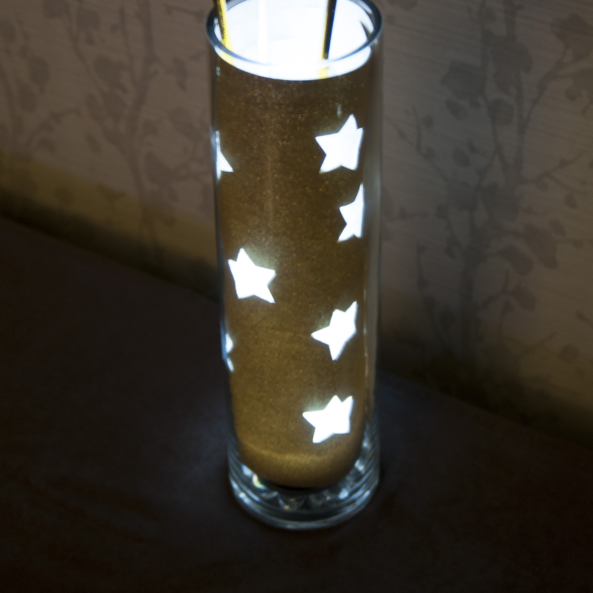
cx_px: 291
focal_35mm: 80
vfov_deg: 21.5
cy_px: 147
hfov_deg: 21.7
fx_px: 1551
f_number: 4
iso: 250
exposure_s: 1/2.5
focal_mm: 40
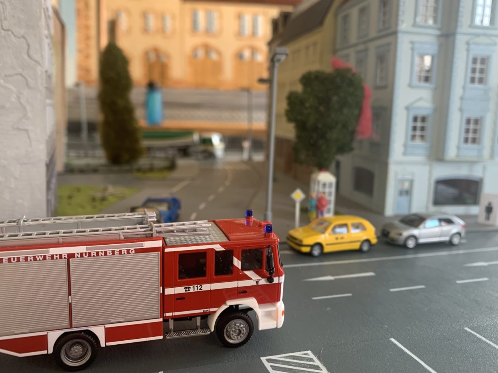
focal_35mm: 30
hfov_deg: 60.0
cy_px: 183
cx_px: 249
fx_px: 432
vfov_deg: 46.8
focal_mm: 4.25
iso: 125
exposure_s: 1/60
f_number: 1.8
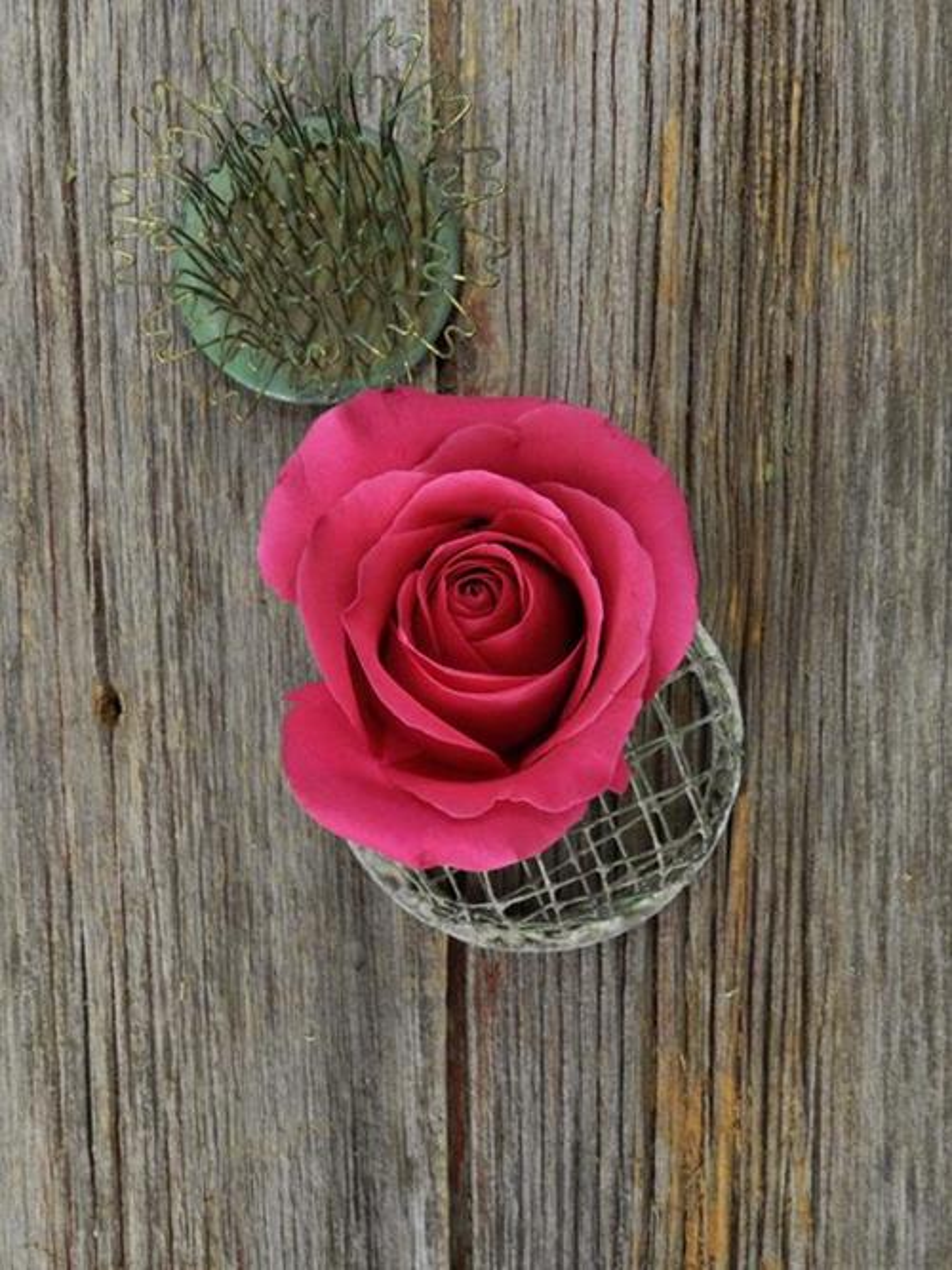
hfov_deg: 44.1
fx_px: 1174
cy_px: 635
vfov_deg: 56.8
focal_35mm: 32
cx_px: 476
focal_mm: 5.6
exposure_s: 1/80
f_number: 3.7
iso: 800
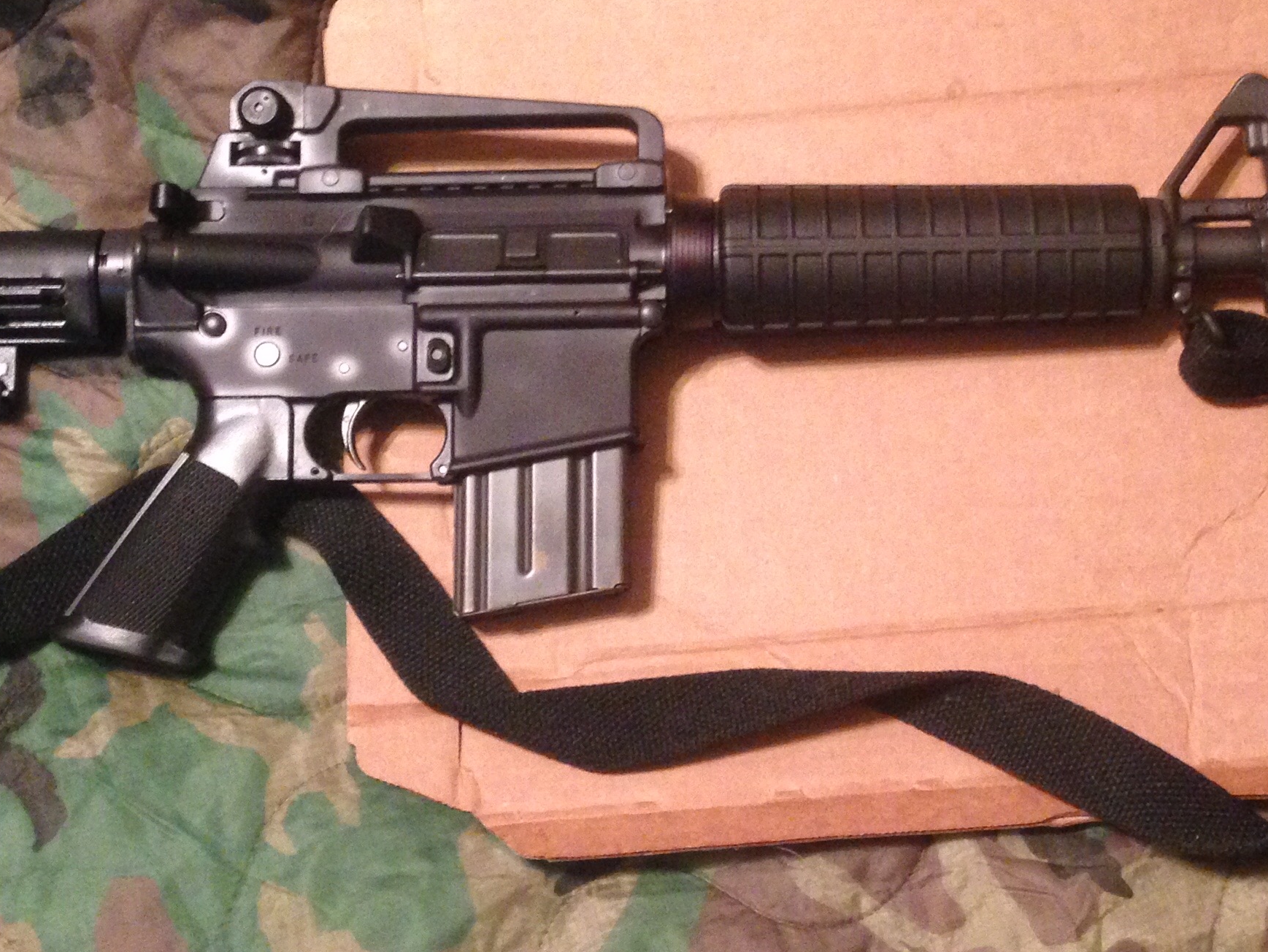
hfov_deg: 31.1
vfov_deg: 23.6
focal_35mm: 62
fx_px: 2271
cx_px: 748
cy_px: 373
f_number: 2.4
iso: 320
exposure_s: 1/17
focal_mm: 4.12
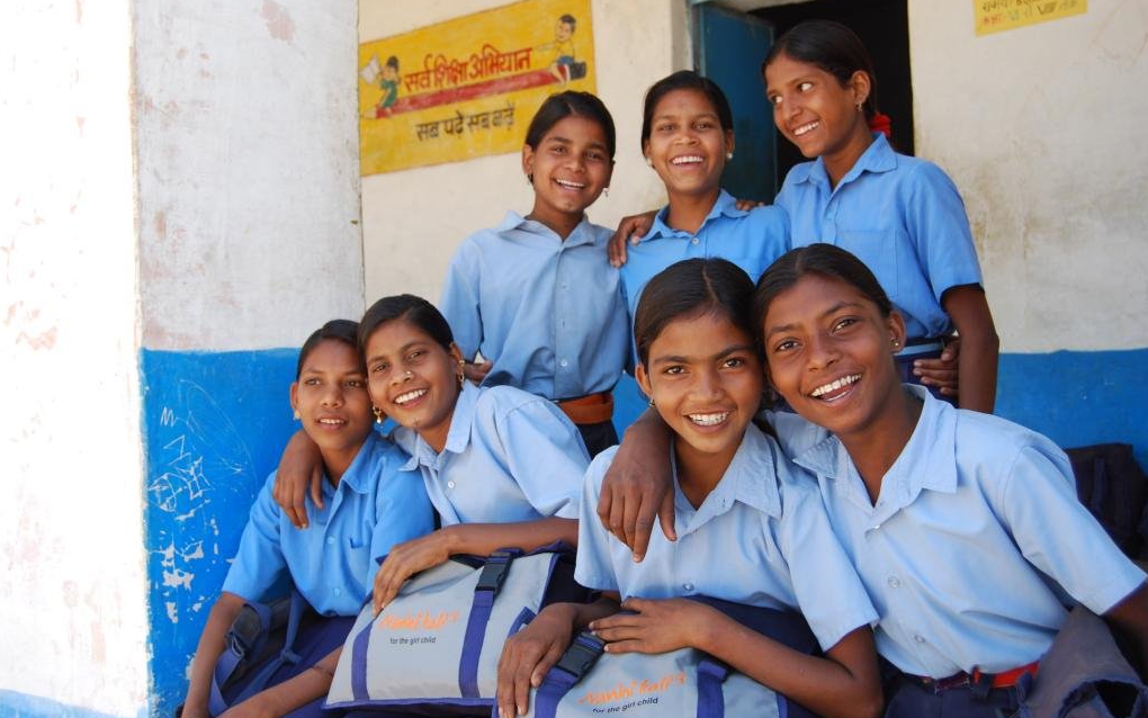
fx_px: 1346
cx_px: 574
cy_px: 344
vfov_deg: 29.9
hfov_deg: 46.2
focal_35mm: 43
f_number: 5.6
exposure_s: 1/125
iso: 160
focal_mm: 28
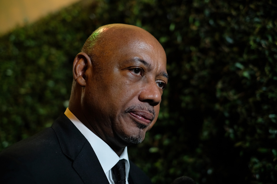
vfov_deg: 25.5
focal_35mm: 53
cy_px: 92
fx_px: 408
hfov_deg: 37.5
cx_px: 138
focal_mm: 35
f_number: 2
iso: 1600
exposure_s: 1/125
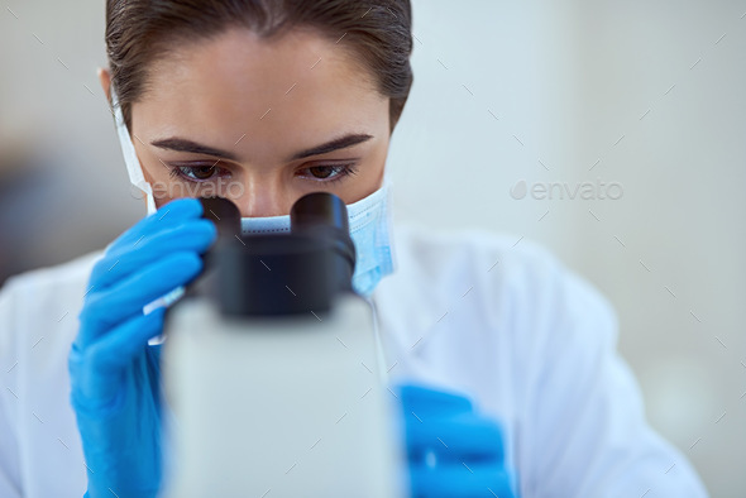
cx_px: 373
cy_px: 249
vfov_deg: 16.1
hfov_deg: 23.9
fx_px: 1762
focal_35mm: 85
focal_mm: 85
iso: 100
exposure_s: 1/200
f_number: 1.8
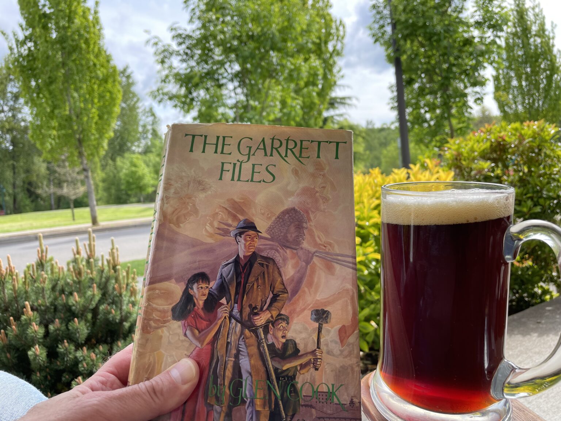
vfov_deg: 53.1
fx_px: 421
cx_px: 280
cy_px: 210
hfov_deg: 67.3
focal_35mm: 26
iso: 32
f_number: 1.6
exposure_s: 1/720
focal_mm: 4.2
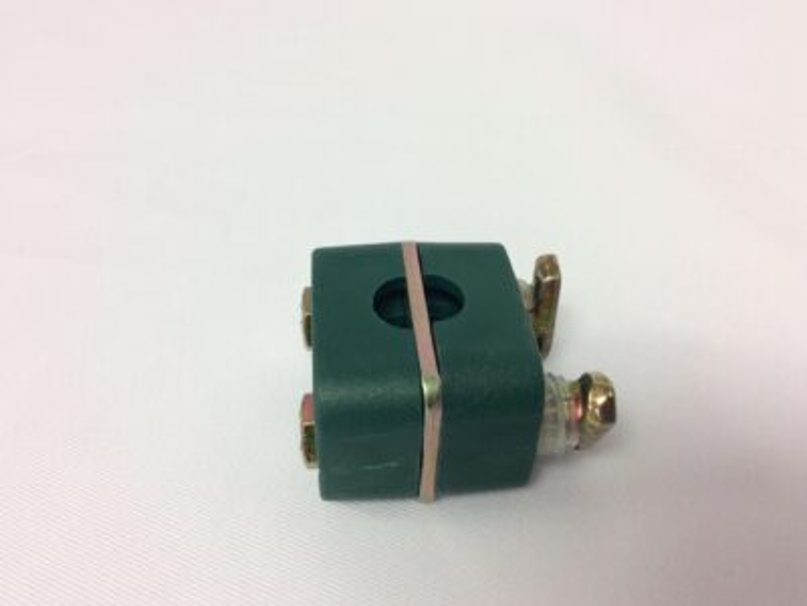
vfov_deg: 44.2
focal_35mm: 32
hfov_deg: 56.8
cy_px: 303
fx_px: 746
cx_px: 404
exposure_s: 1/24
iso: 40
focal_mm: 3.3
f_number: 2.4
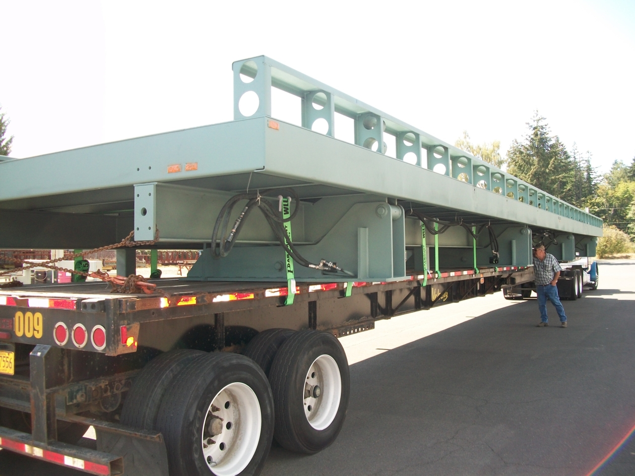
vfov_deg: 44.2
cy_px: 238
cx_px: 318
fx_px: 587
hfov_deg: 56.8
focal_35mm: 32
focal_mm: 5.7
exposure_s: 1/250
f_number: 2.9
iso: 80
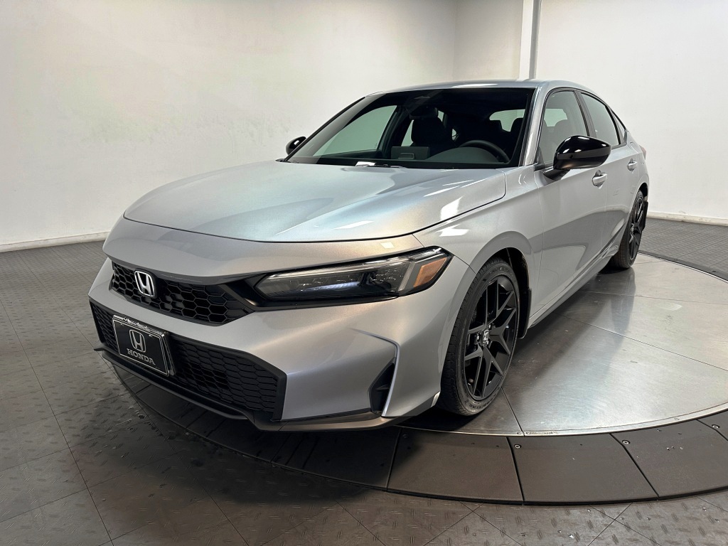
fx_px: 505
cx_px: 364
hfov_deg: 71.6
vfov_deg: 56.8
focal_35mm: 24
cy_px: 273
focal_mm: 6.86
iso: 200
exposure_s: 1/60
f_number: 1.78
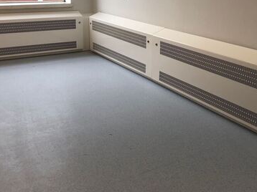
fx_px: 319
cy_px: 53
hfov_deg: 43.7
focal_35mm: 43
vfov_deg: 33.0
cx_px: 149
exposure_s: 1/180
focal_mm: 3.99
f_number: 1.8
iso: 20
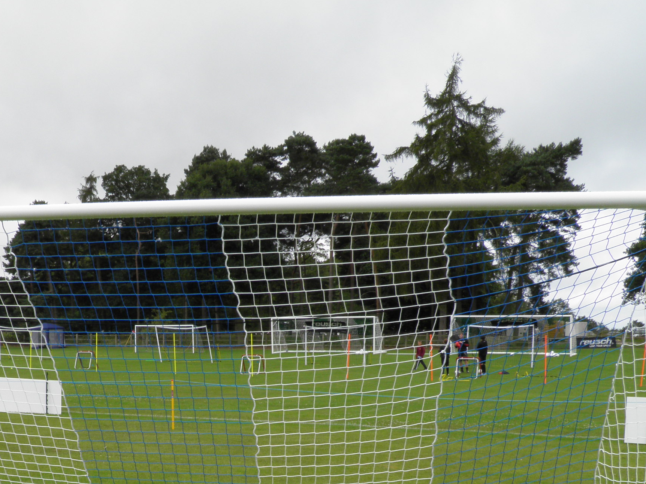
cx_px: 170
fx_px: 989
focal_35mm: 53
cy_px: 444
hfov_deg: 35.4
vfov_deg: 26.5
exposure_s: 1/125
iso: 50
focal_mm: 4.9
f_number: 5.7
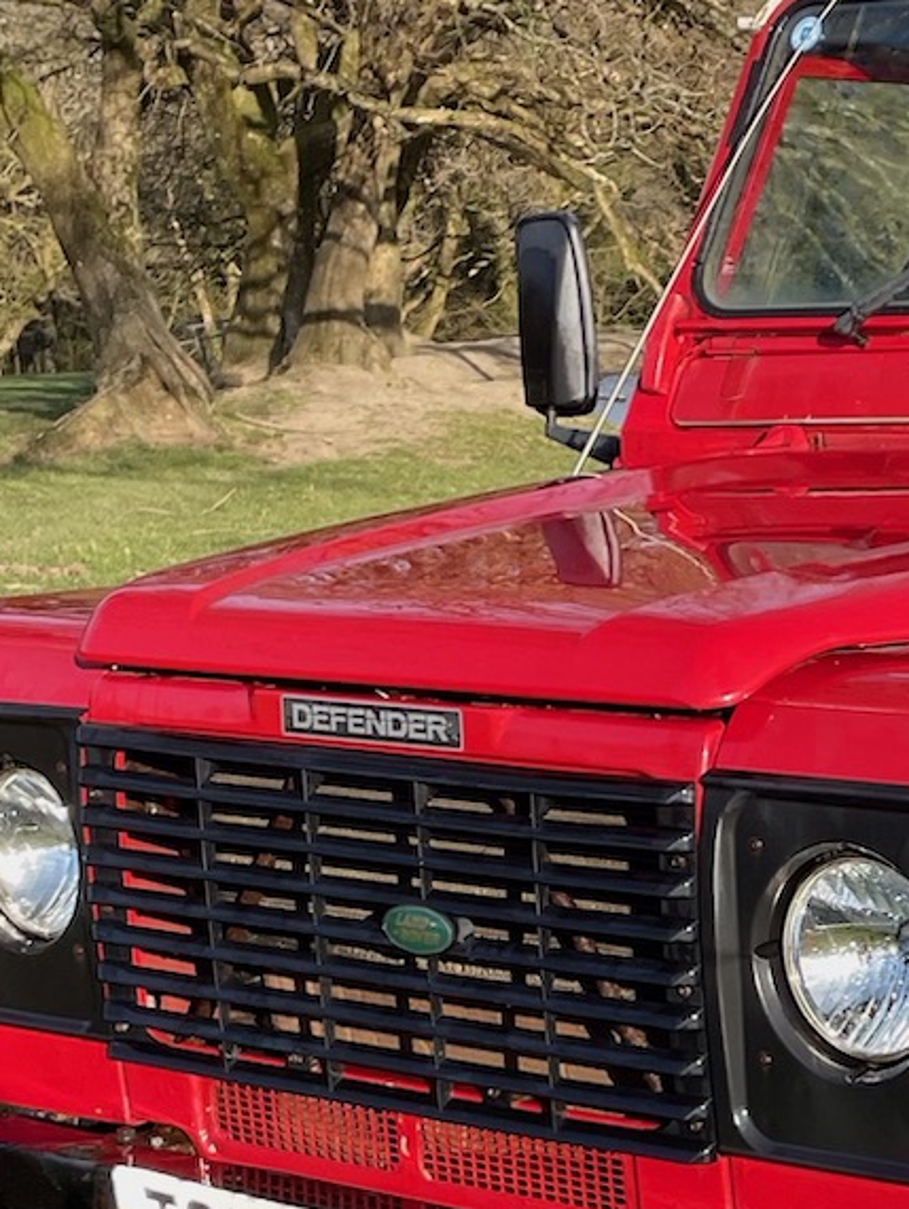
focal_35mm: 91
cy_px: 1173
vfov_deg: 20.9
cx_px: 1015
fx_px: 3183
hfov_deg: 15.8
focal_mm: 4.2
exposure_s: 1/1383
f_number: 1.6
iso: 32
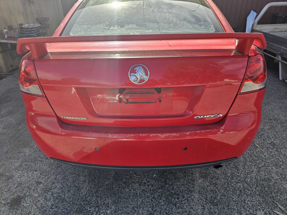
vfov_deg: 58.9
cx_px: 144
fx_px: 191
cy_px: 108
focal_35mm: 23
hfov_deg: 73.9
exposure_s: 1/348
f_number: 1.7
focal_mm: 6.3
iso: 10
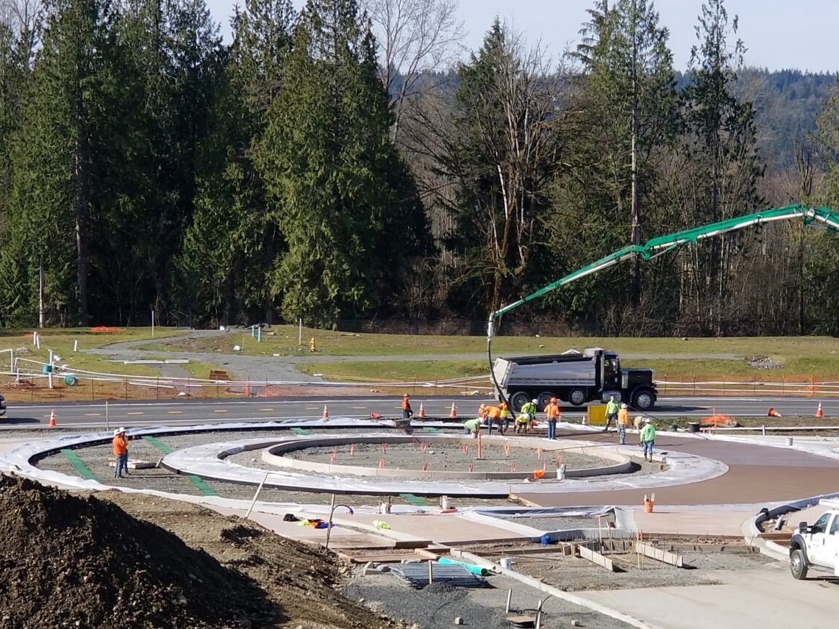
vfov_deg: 21.0
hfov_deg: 27.7
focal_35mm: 70
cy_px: 400
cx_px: 486
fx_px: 1697
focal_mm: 6
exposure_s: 1/656
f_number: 2.4
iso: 25
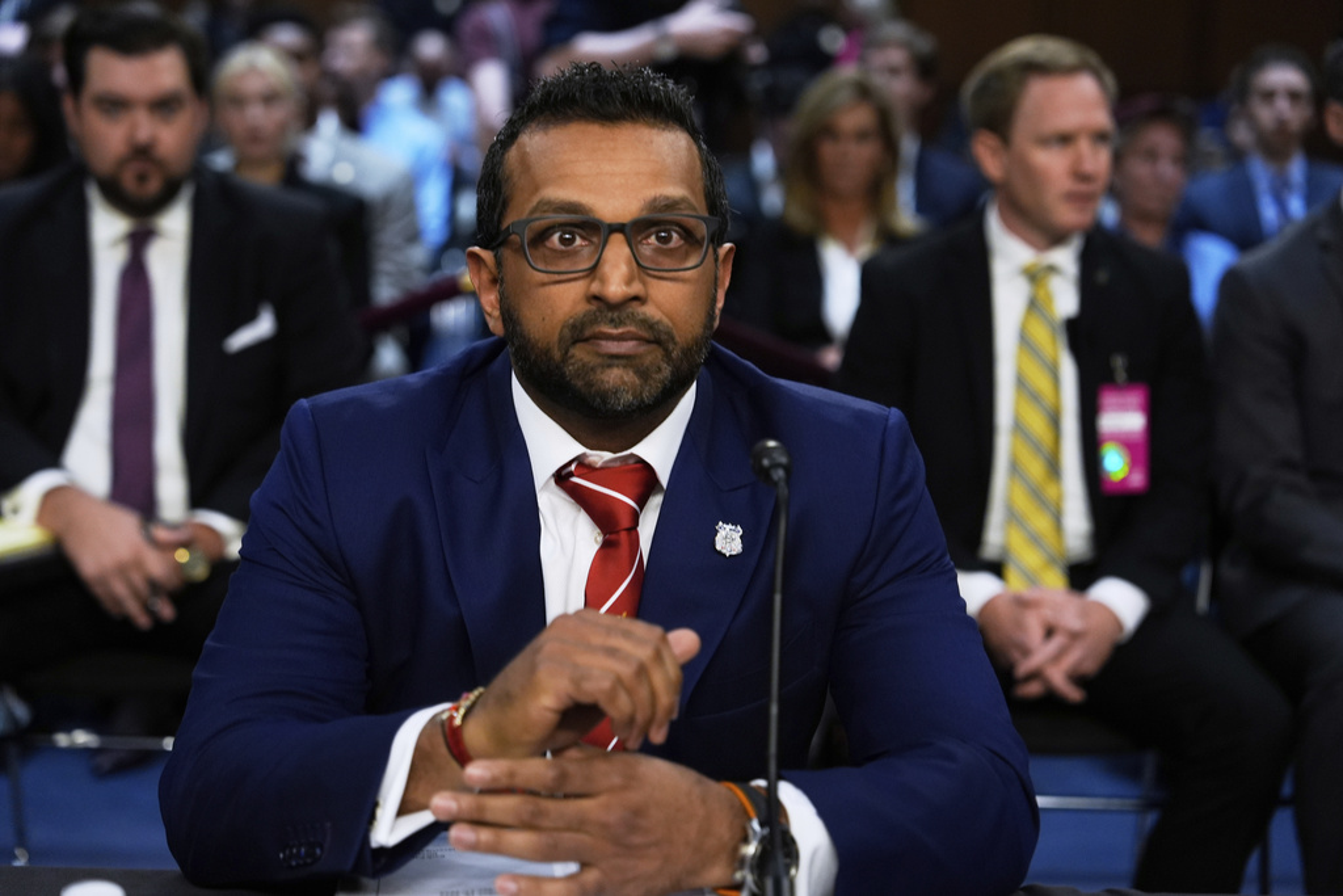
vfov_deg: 19.5
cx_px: 672
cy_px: 448
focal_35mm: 70
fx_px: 2612
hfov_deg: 28.8
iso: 1250
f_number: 2.8
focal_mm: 70
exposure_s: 1/500
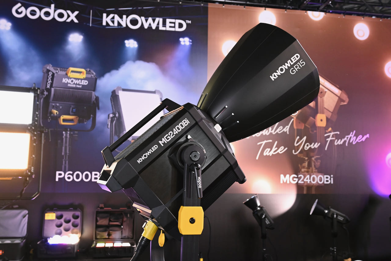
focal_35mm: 39
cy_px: 130
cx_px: 196
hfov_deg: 49.5
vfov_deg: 34.2
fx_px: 424
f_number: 5.6
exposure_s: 1/100
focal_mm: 26
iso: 1600
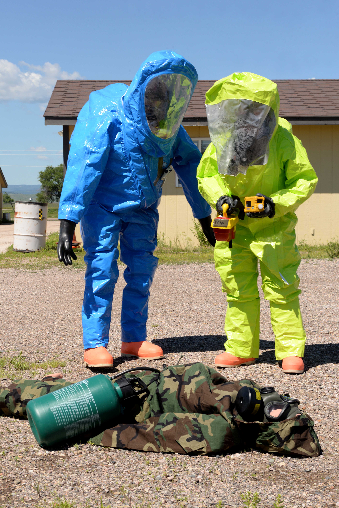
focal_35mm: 70
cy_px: 254
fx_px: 988
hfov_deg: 19.5
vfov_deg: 28.8
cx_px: 170
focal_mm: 70
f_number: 16
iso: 320
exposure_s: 1/200
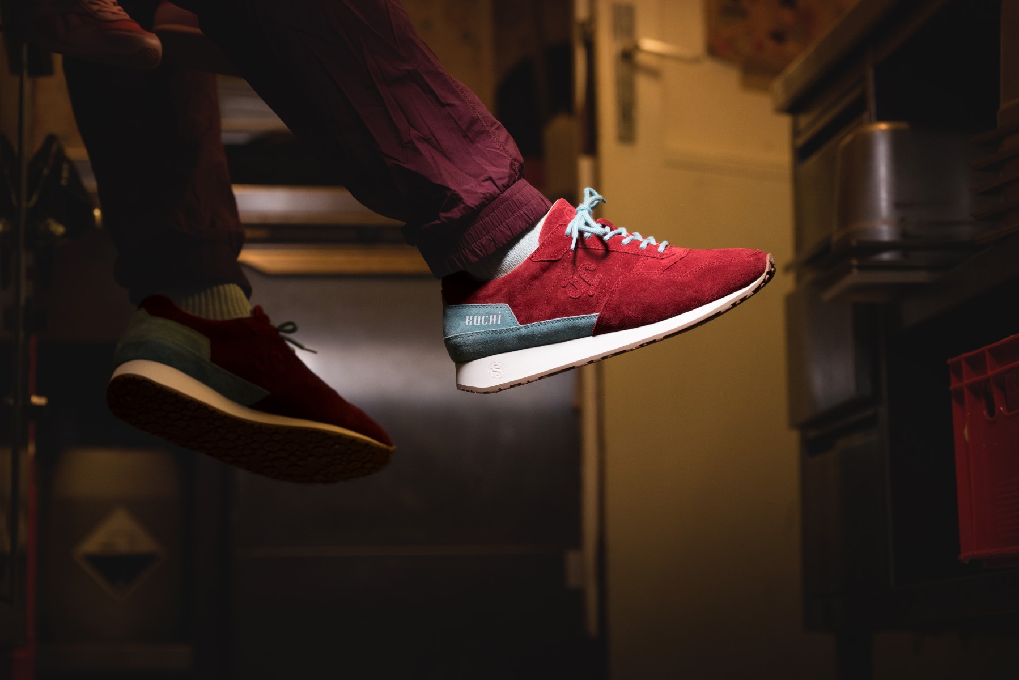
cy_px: 340
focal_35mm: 92
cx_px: 510
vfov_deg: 14.9
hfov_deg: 22.1
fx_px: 2605
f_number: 4
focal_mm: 92
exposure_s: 1/250
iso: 1600
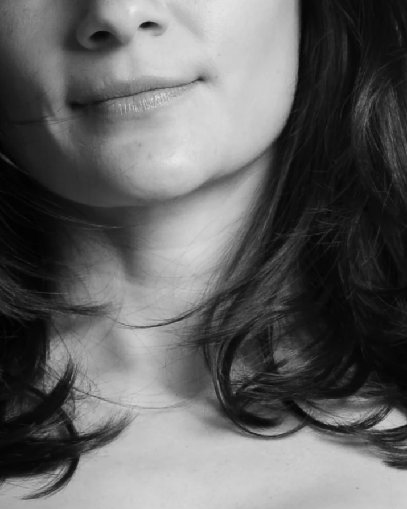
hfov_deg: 3.3
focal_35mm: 469
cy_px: 712
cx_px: 107
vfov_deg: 4.1
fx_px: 7063
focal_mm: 105
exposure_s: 1/200
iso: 400
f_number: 5.6
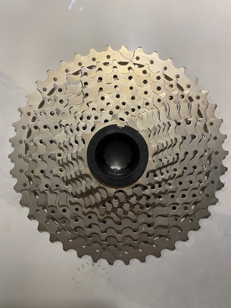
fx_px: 231
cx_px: 116
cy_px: 154
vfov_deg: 67.3
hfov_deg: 53.1
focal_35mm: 26
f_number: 1.8
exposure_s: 1/60
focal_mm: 4.25
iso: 100
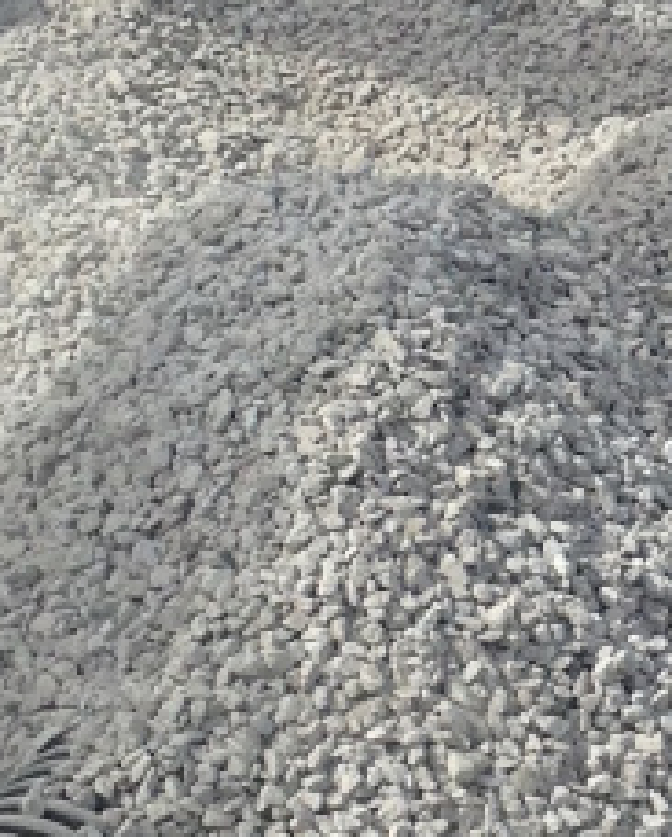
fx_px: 4664
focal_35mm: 188
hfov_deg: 8.1
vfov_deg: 10.3
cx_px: 889
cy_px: 446
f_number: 2.4
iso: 50
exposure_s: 1/1355
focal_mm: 4.12
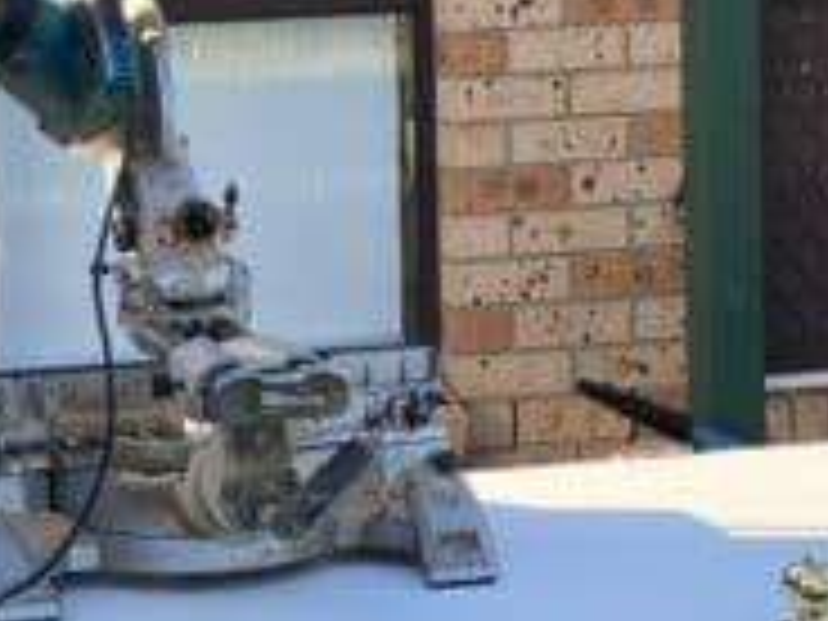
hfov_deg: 11.6
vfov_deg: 8.6
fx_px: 4066
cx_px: 243
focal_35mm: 170
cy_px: -261
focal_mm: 6
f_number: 2
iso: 20
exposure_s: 1/163
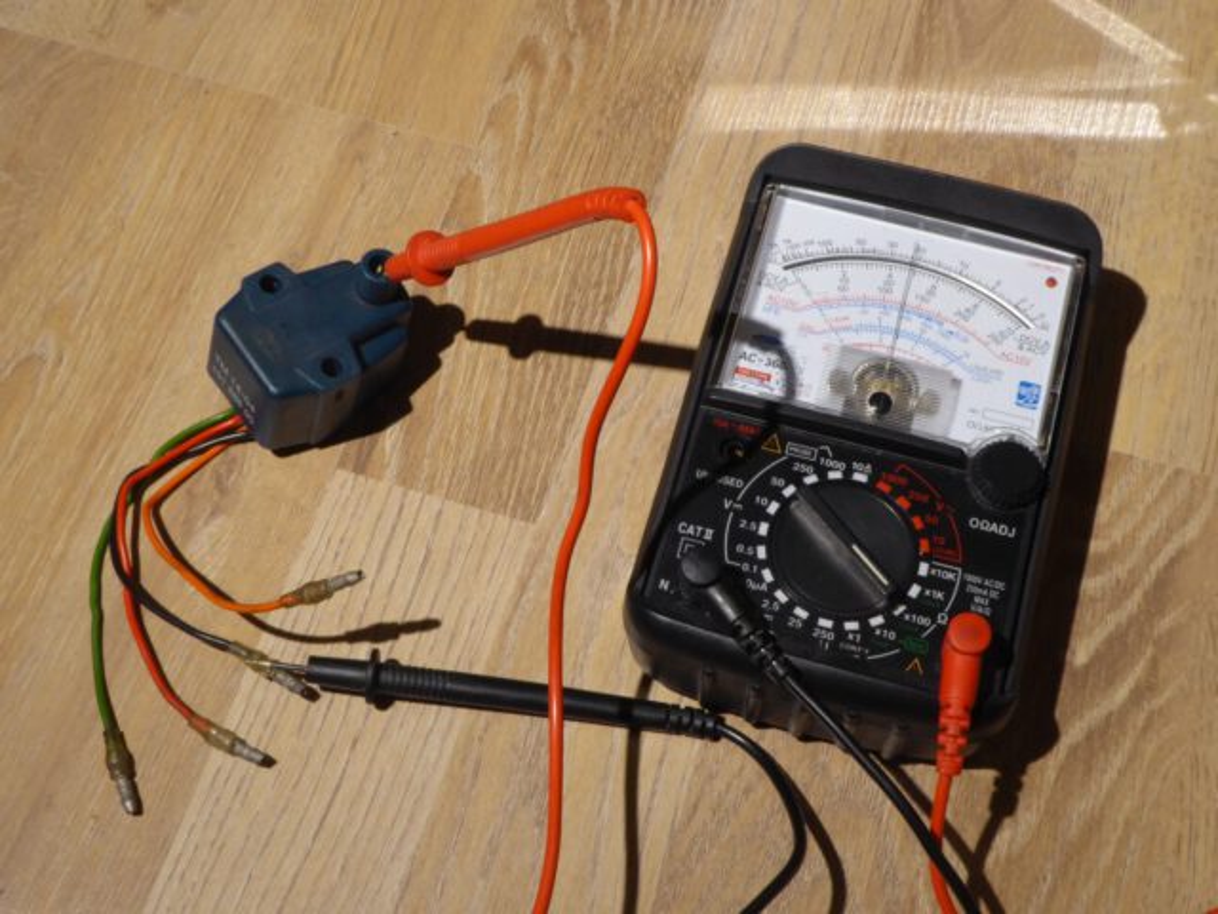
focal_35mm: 50
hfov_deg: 38.2
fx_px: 1759
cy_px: 457
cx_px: 609
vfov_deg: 29.1
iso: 200
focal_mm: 9
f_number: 8
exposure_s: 1/4
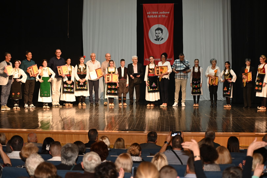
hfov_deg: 28.8
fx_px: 519
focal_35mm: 70
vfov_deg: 19.4
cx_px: 134
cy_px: 89
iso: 720
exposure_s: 1/80
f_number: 2.8
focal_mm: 70
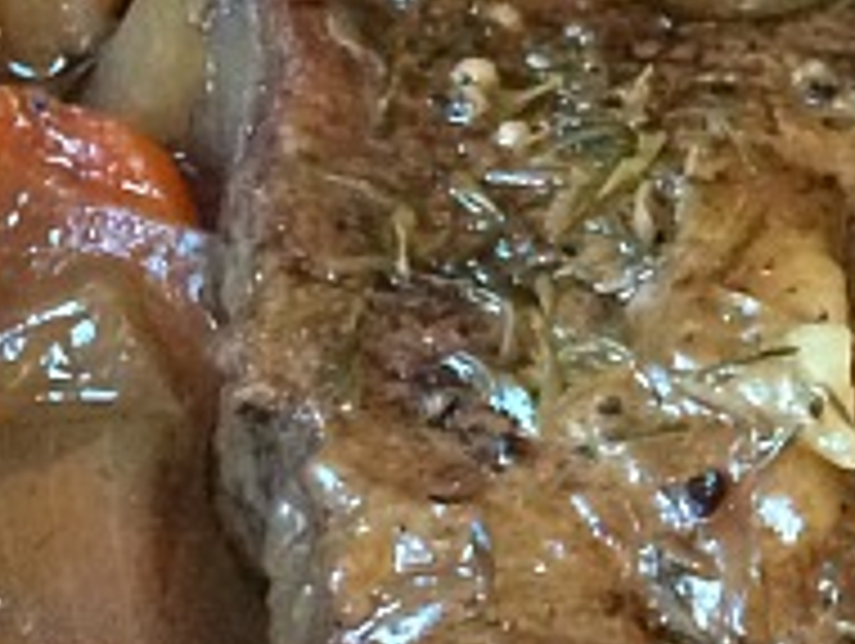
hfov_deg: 13.9
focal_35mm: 122
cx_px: 1642
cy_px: 694
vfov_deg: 12.0
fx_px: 3017
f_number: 2.2
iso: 320
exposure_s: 1/30
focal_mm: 4.15
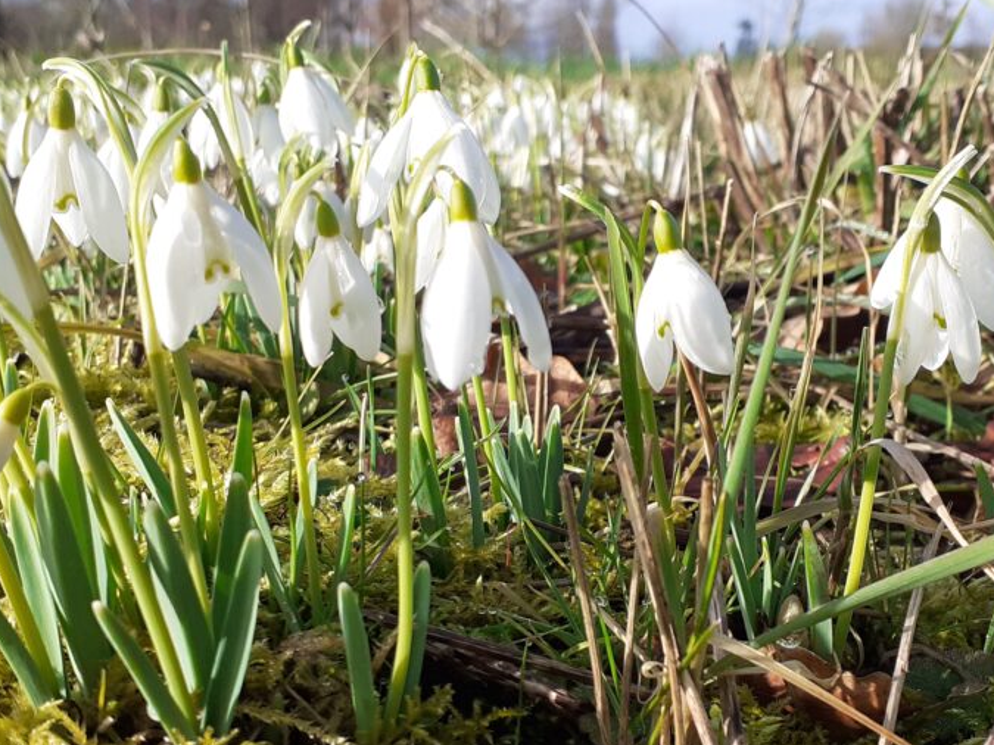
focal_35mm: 48
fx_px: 1378
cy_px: 545
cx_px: 570
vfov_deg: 29.8
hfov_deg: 39.6
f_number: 1.9
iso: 40
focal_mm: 3.6
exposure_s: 1/992
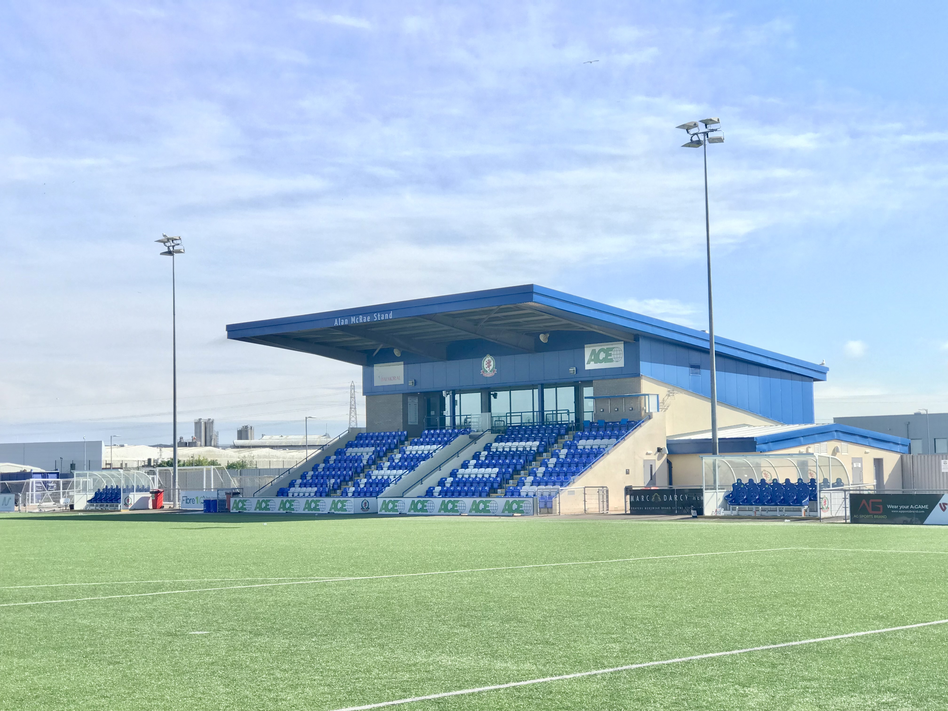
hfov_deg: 33.8
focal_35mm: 57
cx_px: 474
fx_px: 1561
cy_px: 356
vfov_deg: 25.7
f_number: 2.8
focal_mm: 6.6
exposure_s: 1/399
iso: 20
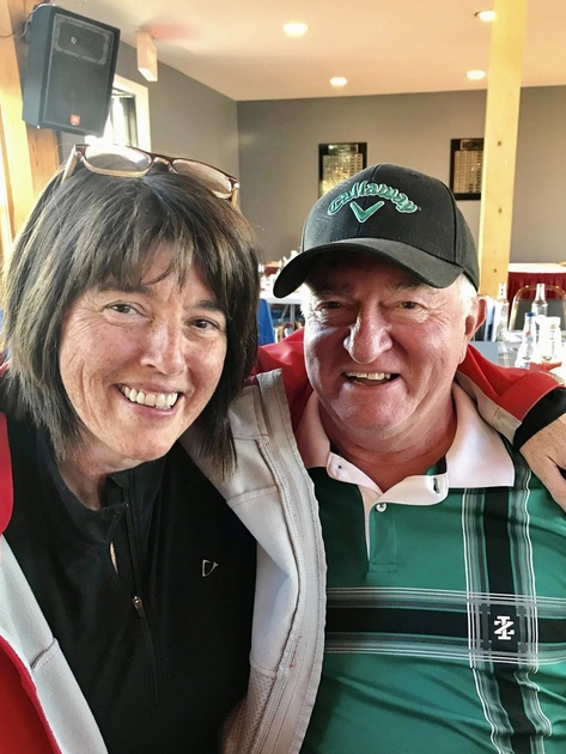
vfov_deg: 56.7
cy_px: 413
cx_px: 281
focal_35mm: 32
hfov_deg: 44.2
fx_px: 697
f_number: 1.8
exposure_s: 1/15
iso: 50
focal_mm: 3.99
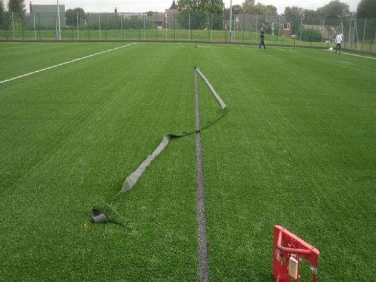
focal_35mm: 35
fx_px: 380
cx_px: 188
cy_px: 141
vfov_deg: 40.7
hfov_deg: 52.6
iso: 80
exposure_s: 1/224
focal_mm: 6.3
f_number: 3
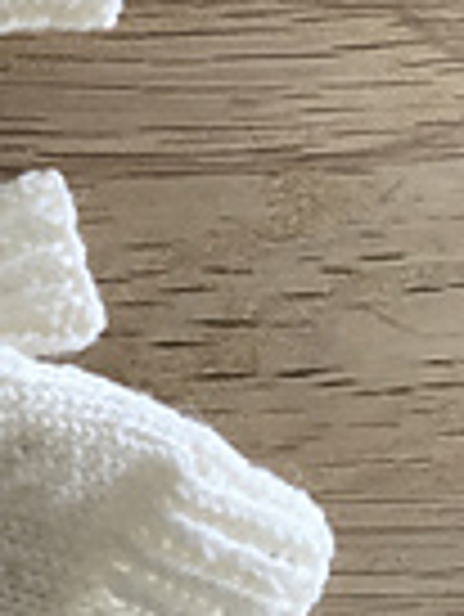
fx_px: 1820
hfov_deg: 13.5
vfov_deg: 18.8
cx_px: -277
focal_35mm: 102
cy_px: 36
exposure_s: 1/50
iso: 25
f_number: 1.8
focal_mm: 3.99
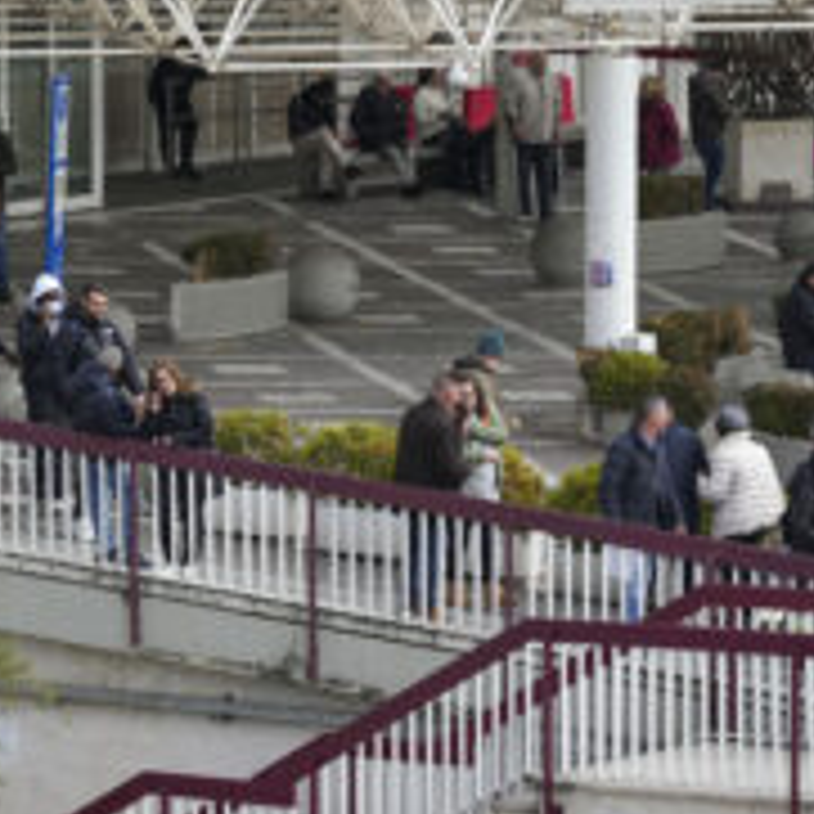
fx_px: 8460
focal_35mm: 318
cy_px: -47
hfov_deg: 5.5
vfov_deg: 5.5
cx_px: -9
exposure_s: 1/1250
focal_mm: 109
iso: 500
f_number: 6.3
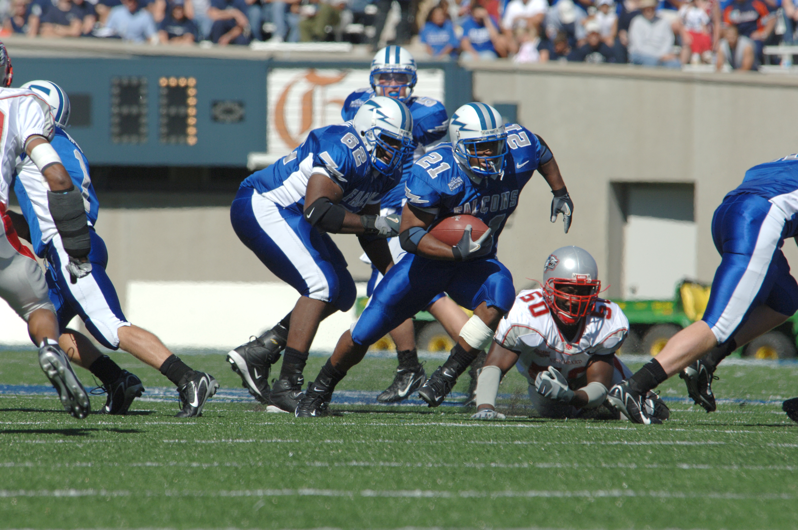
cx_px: 399
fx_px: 10960
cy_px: 265
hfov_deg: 4.2
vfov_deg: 2.8
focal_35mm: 495
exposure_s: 1/1600
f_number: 6.3
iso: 250
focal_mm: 330
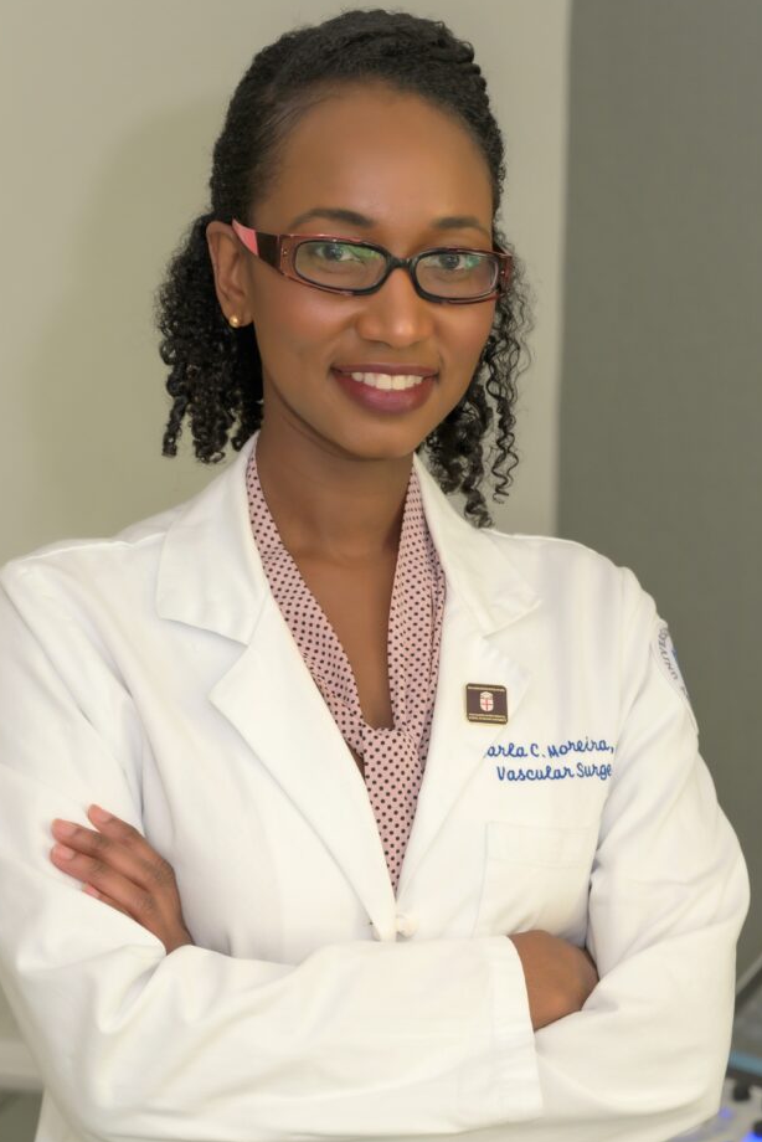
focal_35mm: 69
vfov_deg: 29.2
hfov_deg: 19.7
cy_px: 621
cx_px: 347
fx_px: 2189
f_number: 4
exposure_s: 1/80
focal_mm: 62
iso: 500
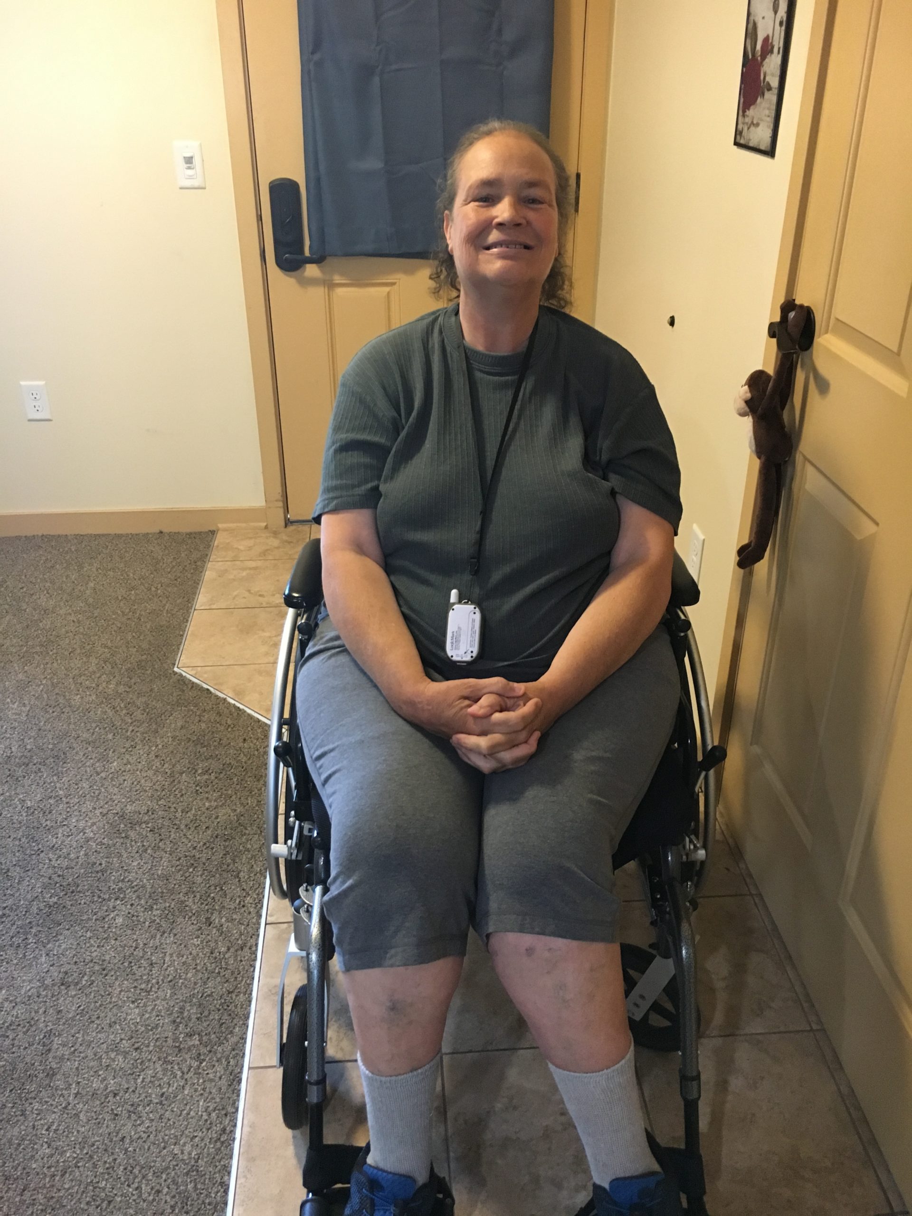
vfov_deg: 61.7
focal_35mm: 29
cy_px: 608
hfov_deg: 48.2
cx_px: 456
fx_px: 1019
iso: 200
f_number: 2.2
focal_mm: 4.15
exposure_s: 1/20
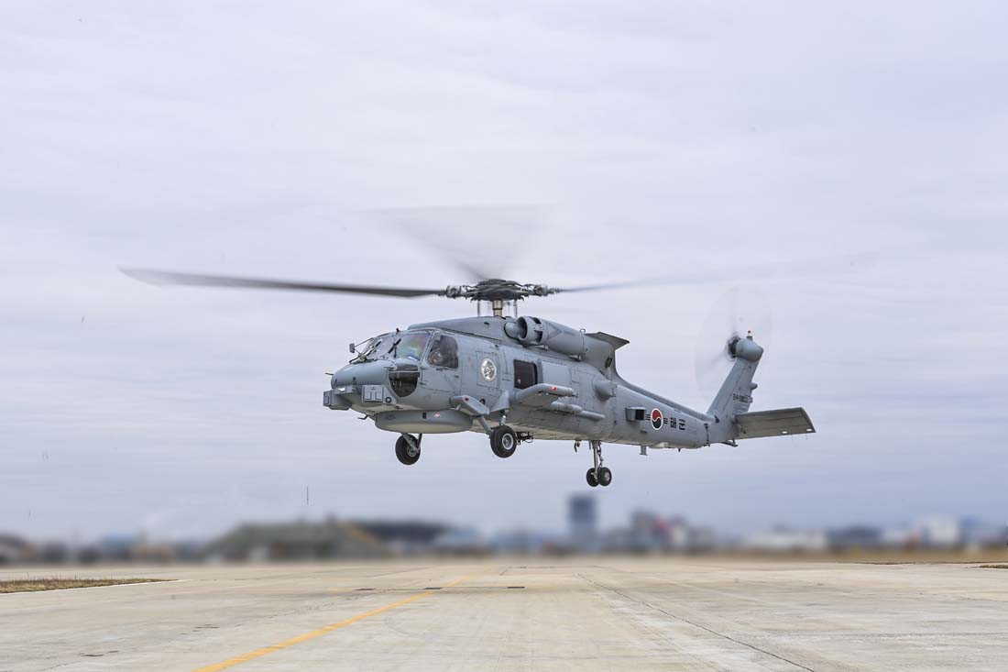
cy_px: 336
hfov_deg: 32.4
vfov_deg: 21.9
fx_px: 1736
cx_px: 504
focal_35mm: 62
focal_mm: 62
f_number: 13
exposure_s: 1/60
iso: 100
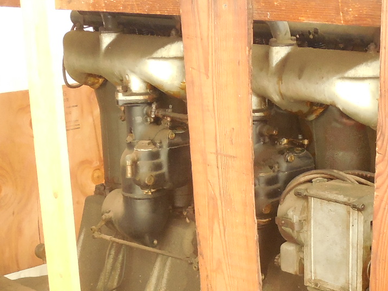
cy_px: 285
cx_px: 282
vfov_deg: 16.6
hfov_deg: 22.3
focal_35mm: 87
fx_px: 975
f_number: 3.8
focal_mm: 7
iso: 400
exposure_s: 1/15
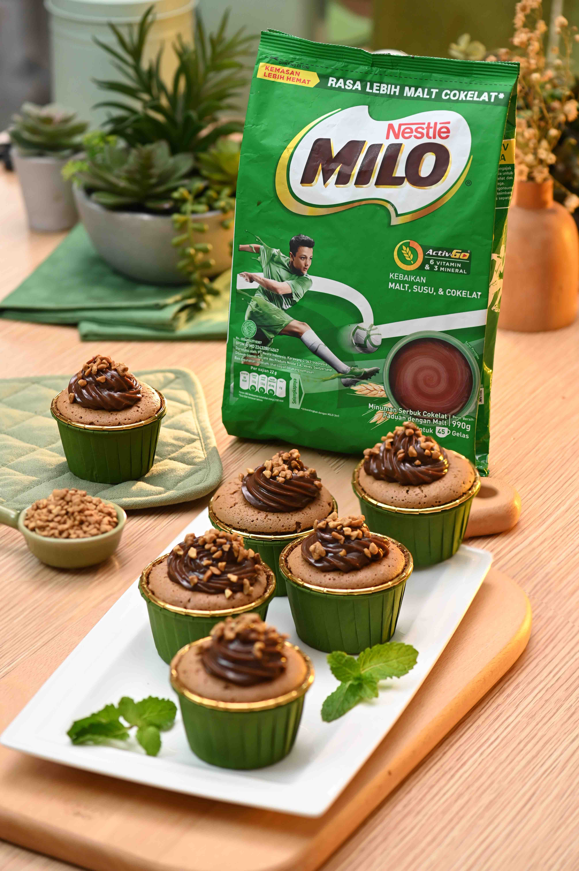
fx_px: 2536
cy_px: 436
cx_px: 290
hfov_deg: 13.0
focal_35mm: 105
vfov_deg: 19.5
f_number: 5
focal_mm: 105
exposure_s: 1/100
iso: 500
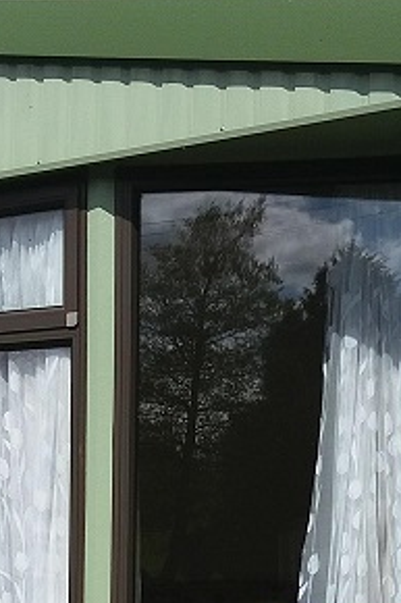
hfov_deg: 16.6
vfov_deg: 24.0
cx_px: 239
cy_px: 559
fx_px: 1372
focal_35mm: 82
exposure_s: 1/3122
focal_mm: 3.7
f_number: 1.9
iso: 64
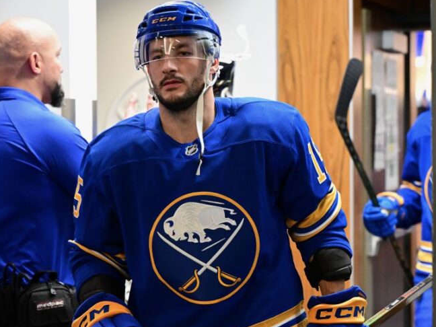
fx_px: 1134
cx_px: 181
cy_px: 164
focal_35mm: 90
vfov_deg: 16.4
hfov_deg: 21.7
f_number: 4
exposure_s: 1/250
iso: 8000
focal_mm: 79
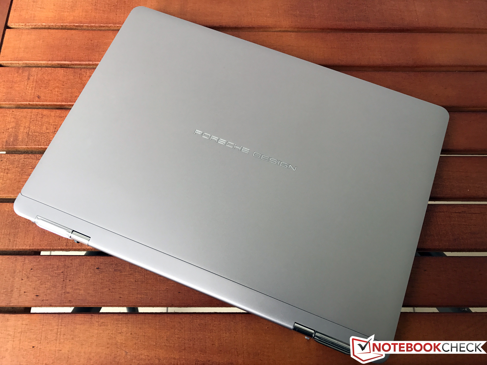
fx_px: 394
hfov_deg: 63.4
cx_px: 244
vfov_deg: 49.7
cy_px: 182
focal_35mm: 28
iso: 20
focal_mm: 3.99
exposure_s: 1/155
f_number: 1.8
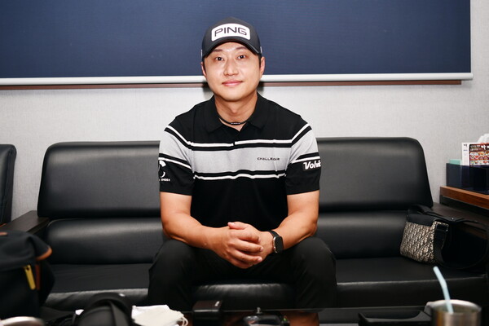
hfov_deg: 53.1
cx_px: 244
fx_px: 489
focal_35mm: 36
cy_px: 163
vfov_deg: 36.9
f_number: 2.8
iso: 100
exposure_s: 1/60
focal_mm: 36
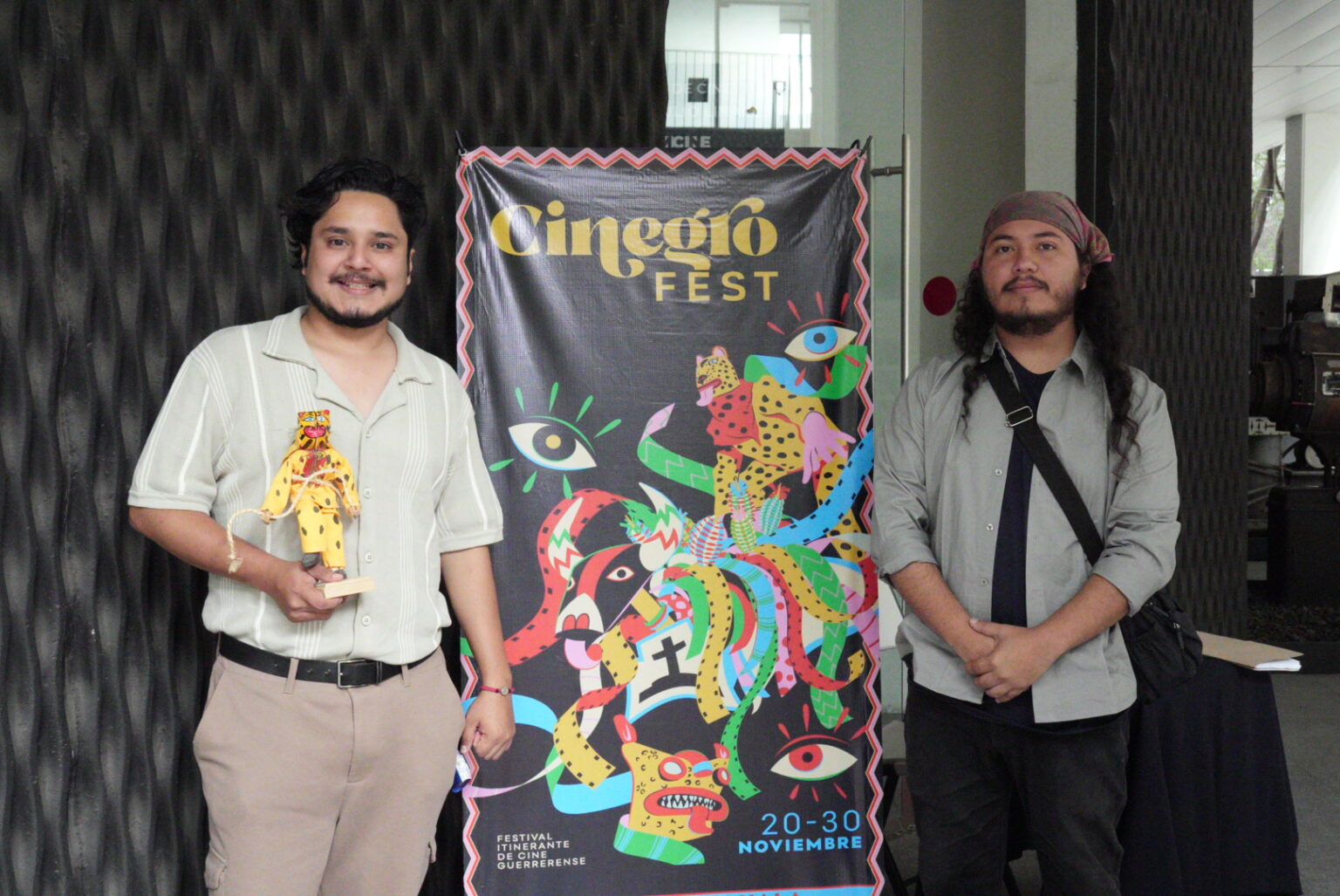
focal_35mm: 42
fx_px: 1565
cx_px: 670
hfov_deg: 46.4
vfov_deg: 32.0
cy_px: 448
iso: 25600
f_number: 13
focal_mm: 42
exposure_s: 1/250
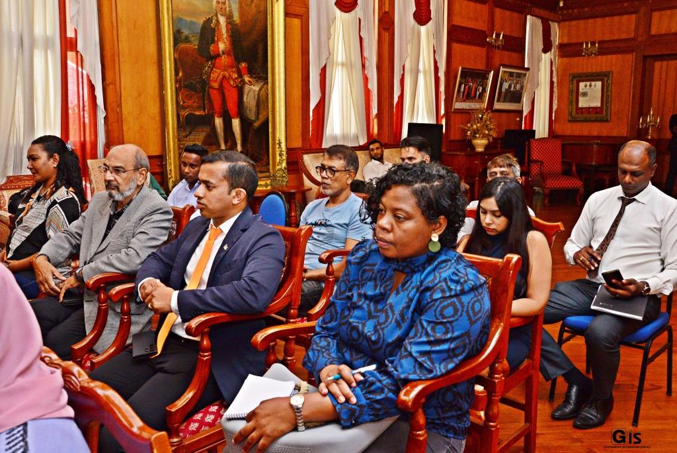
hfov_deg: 61.9
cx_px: 338
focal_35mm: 30
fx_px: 564
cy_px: 226
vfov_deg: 43.7
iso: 3200
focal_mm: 30
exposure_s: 1/160
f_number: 7.1
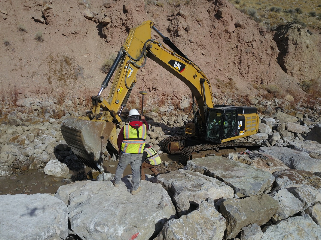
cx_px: 160
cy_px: 120
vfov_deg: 53.1
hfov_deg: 67.3
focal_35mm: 26
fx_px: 241
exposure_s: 1/2252
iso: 100
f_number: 2.2
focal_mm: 4.73
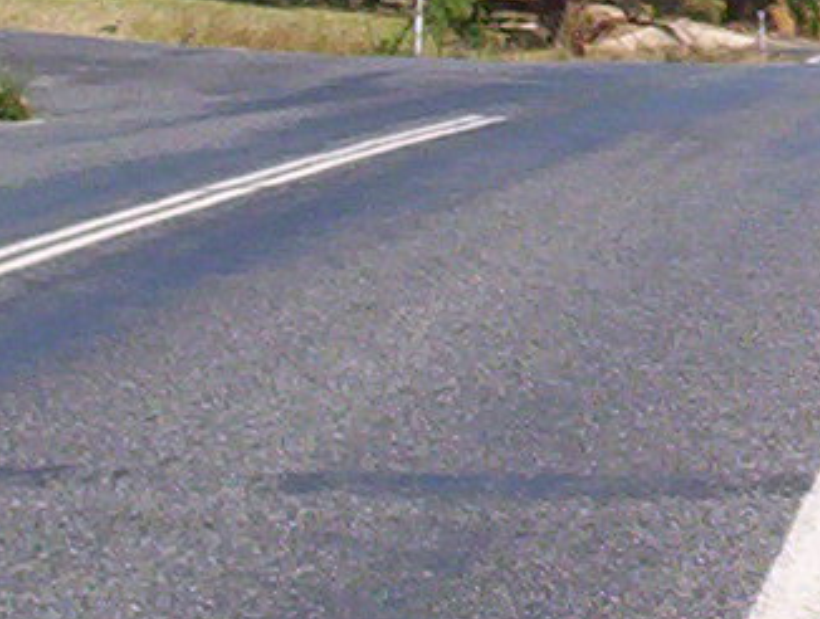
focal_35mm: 190
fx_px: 4511
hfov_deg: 10.1
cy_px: -395
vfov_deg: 7.7
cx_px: 1122
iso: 100
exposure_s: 1/676
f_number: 4.5
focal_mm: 4.99
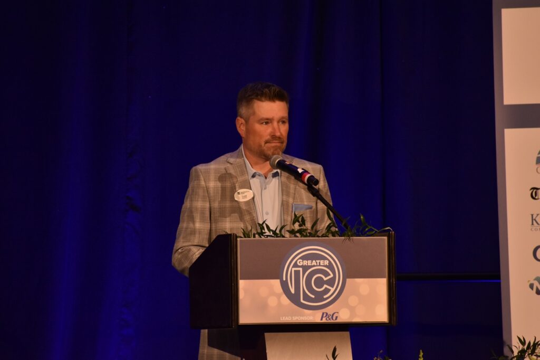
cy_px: 180
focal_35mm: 450
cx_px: 270
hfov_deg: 4.6
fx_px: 6747
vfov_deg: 3.1
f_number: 6.3
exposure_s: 1/60
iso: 1000
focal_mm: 300
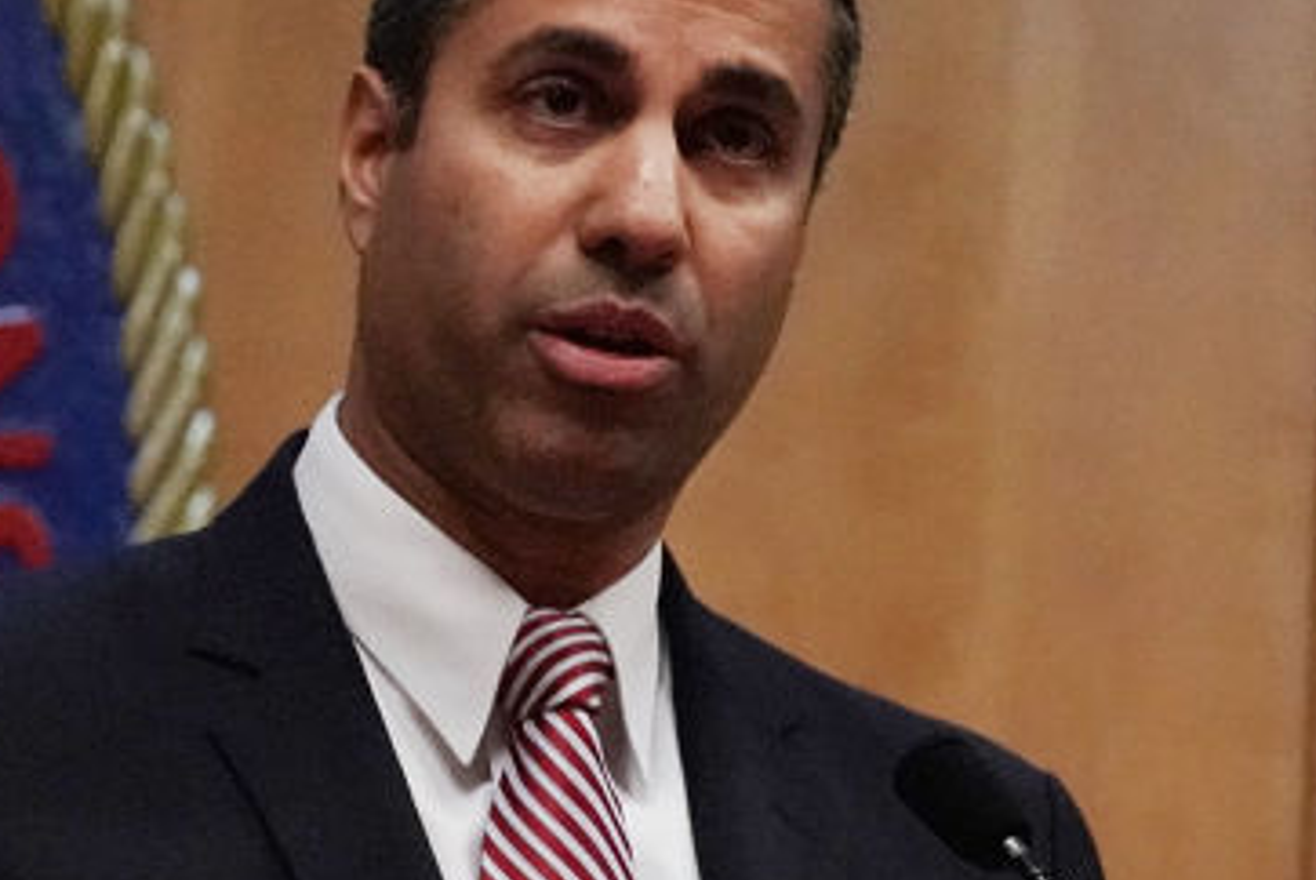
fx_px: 18292
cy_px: 536
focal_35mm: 500
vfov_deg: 2.8
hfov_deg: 4.1
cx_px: -520
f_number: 7.1
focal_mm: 177
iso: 12800
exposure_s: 1/800
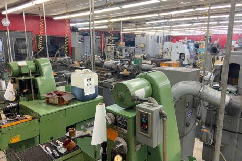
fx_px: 188
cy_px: 82
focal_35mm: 28
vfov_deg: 46.4
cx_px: 118
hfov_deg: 65.5
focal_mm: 4.25
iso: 80
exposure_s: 1/61
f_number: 1.8
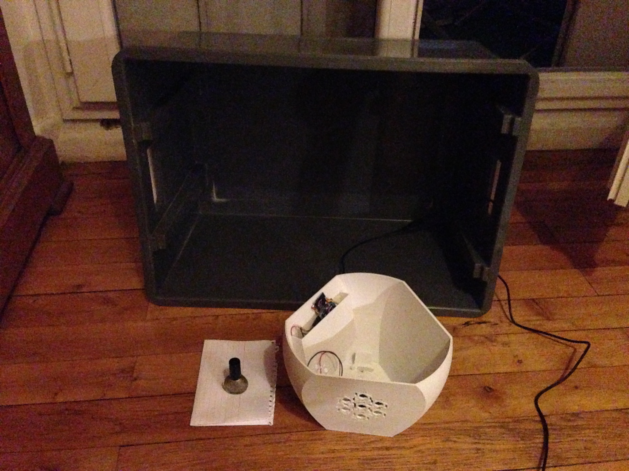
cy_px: 236
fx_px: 600
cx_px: 314
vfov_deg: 42.9
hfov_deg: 55.4
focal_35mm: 33
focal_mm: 4.12
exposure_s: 1/15
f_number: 2.4
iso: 2500
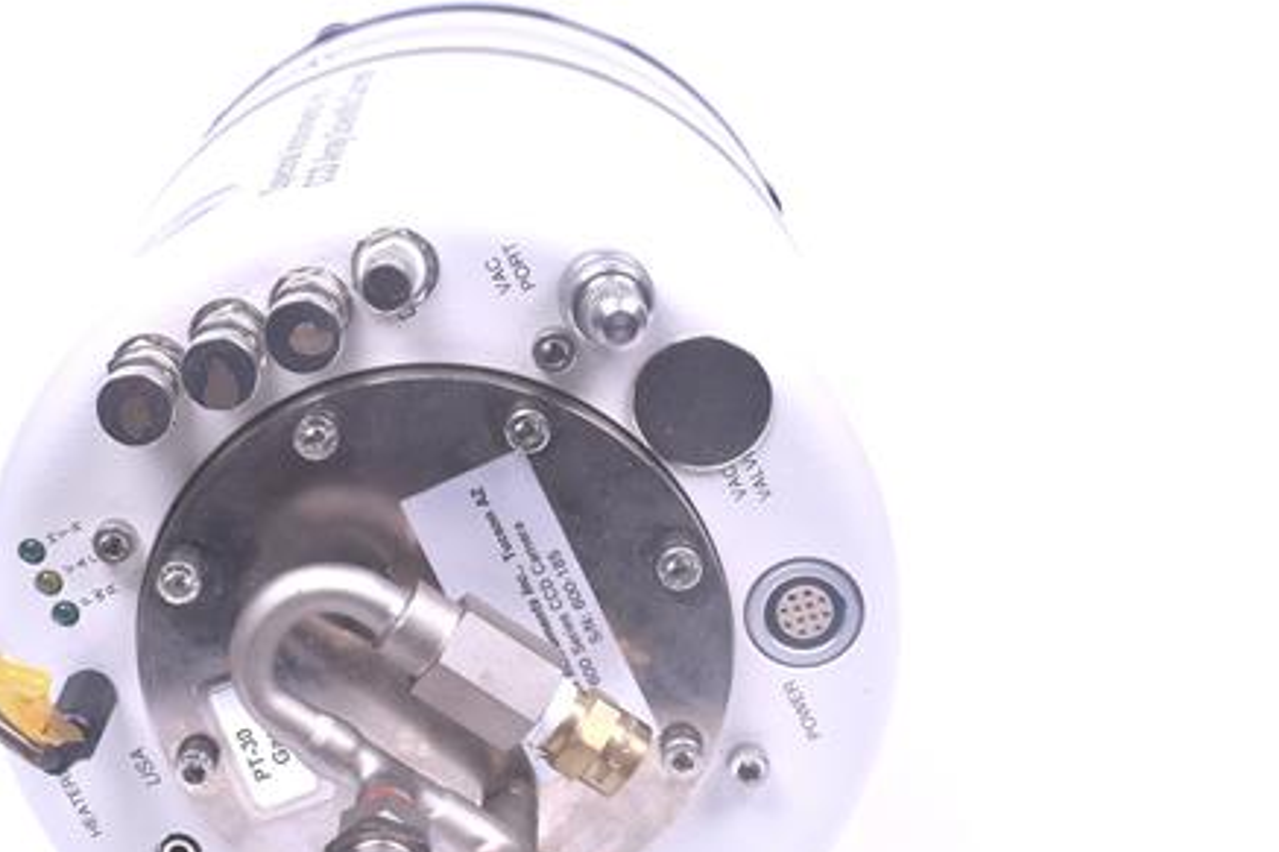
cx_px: 430
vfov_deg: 19.4
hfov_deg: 28.7
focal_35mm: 70
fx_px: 2486
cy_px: 539
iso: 200
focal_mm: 34
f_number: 16
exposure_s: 1/200
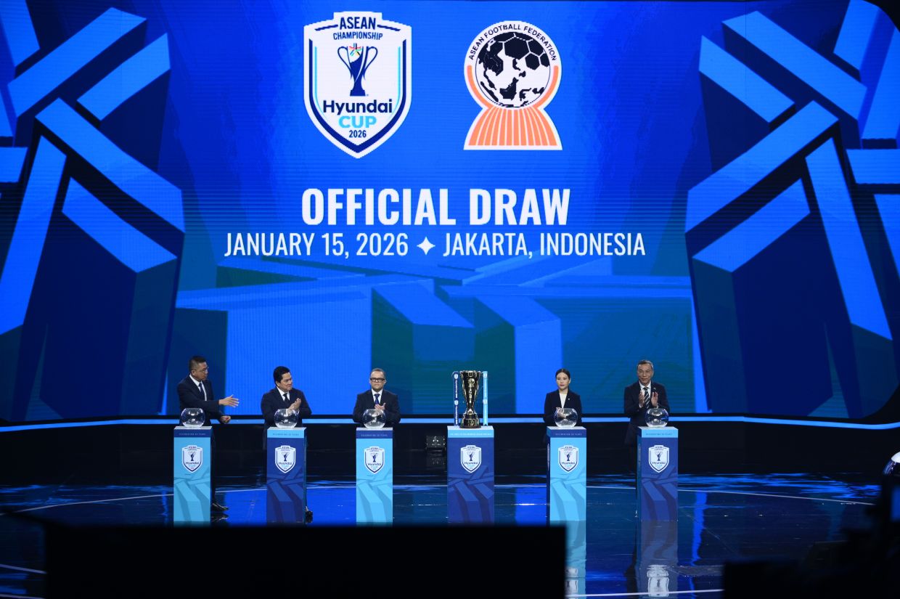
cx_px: 450
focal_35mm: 98
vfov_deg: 13.9
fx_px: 2448
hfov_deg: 20.8
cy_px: 300
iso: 1600
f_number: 5
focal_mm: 98
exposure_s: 1/500
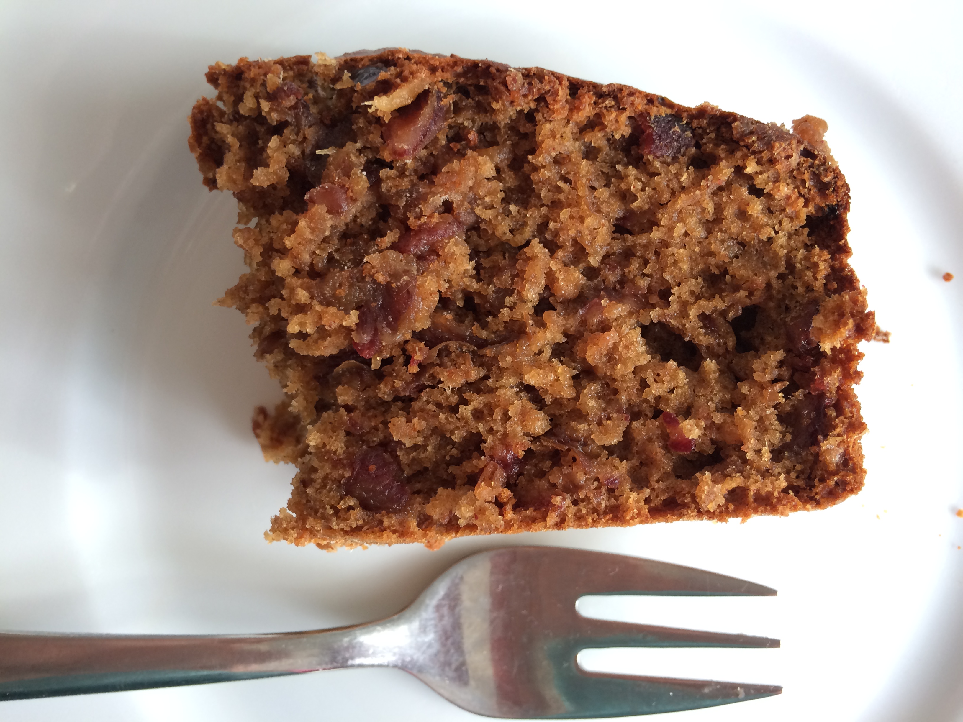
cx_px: 482
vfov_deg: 48.2
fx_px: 807
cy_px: 361
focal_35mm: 29
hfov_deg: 61.7
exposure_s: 1/33
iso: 100
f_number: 2.2
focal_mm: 4.15
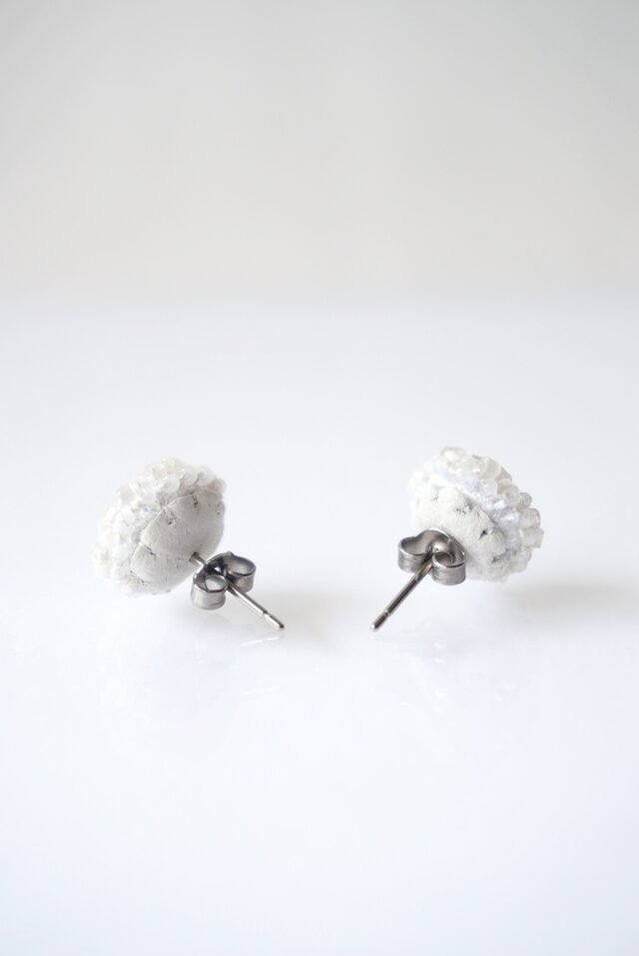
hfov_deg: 18.2
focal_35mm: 75
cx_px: 320
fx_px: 1992
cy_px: 478
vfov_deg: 27.0
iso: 250
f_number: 5.6
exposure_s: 1/80
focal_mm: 50
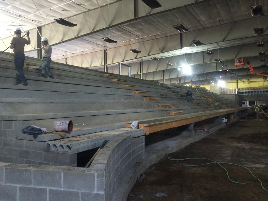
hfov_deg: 60.0
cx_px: 134
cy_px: 100
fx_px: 232
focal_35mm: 30
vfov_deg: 46.8
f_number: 2.2
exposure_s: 1/30
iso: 250
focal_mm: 4.12
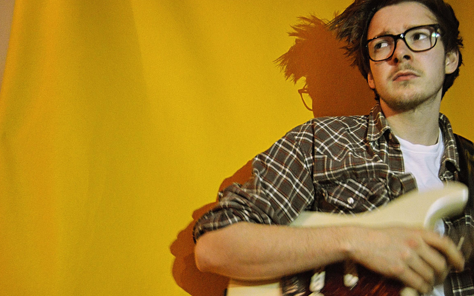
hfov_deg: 46.2
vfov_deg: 29.9
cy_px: 143
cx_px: 236
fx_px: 555
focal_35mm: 43
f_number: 4
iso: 3200
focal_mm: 28
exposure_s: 1/15
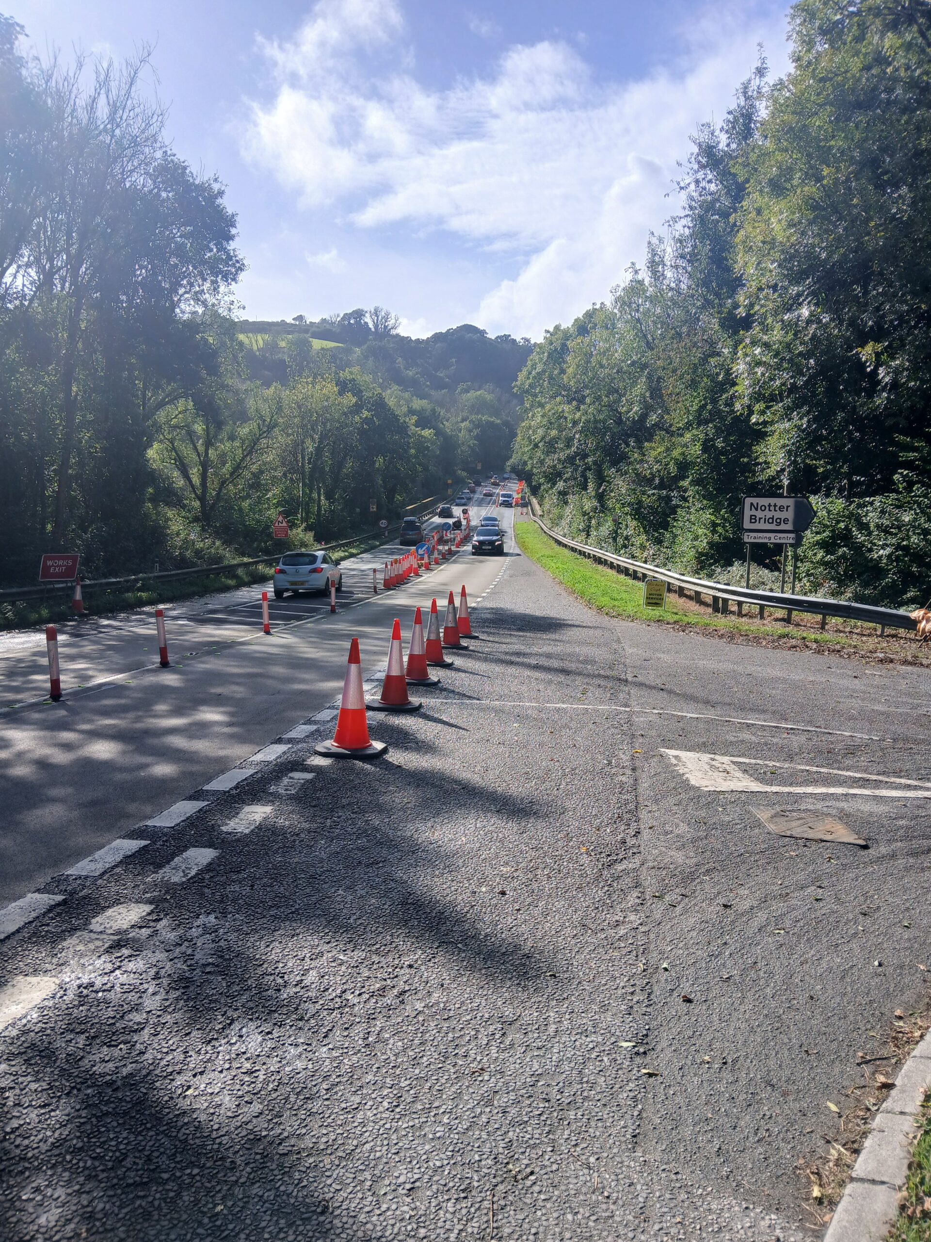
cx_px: 466
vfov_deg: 67.3
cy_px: 621
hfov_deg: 53.1
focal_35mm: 26
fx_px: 932
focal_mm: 3.98
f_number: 1.8
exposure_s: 1/564
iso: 20
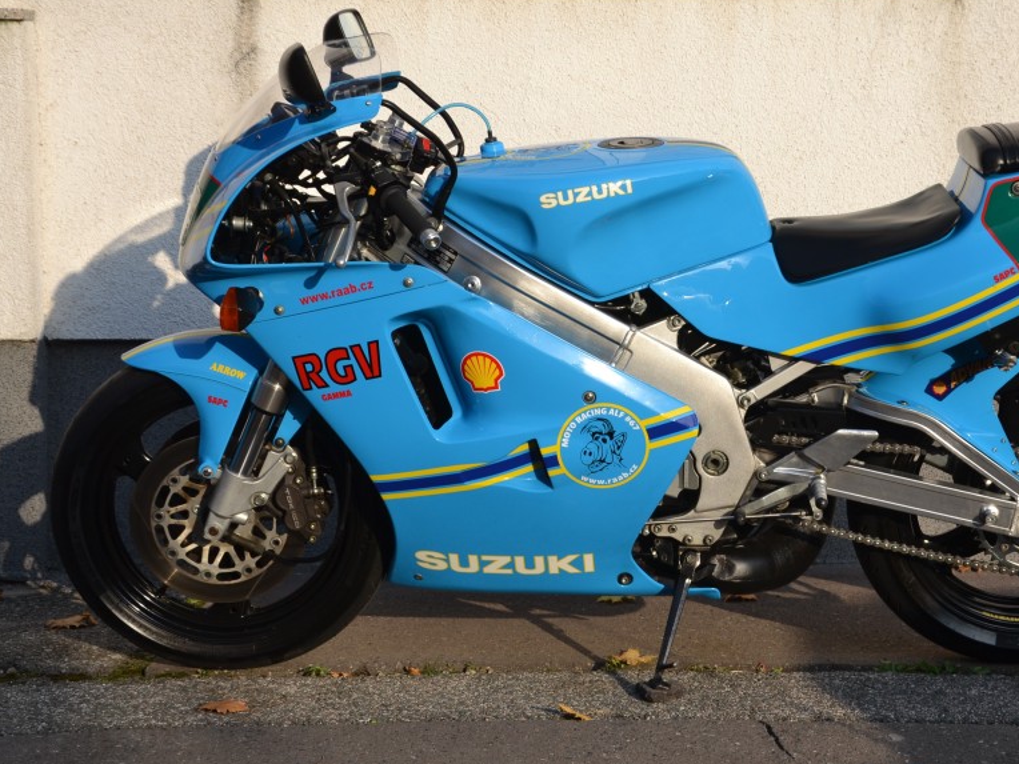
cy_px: 353
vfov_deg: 21.7
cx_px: 635
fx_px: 1991
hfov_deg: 28.6
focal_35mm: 68
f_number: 7.1
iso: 100
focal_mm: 35
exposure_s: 1/200
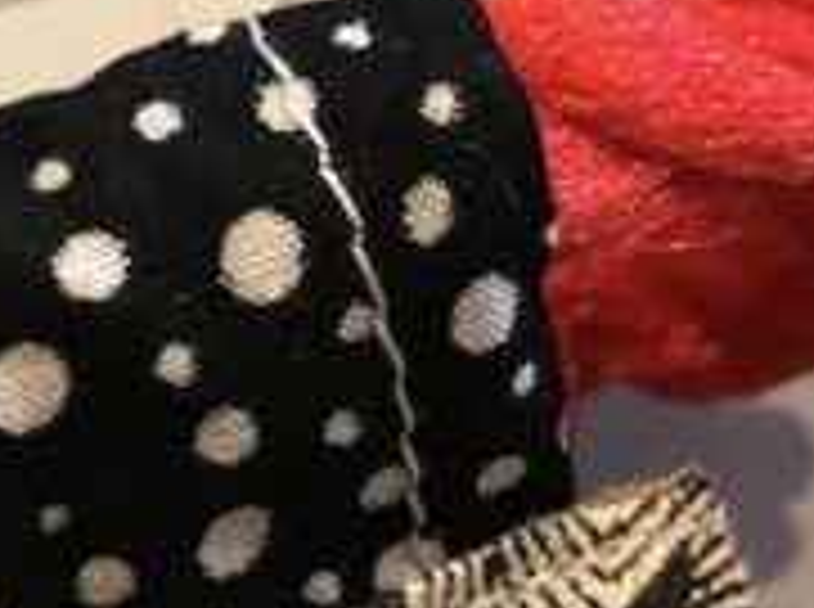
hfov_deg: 17.3
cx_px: 452
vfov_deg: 12.9
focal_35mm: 114
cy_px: 520
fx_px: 2675
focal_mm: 3.99
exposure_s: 1/15
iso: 50
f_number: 1.8
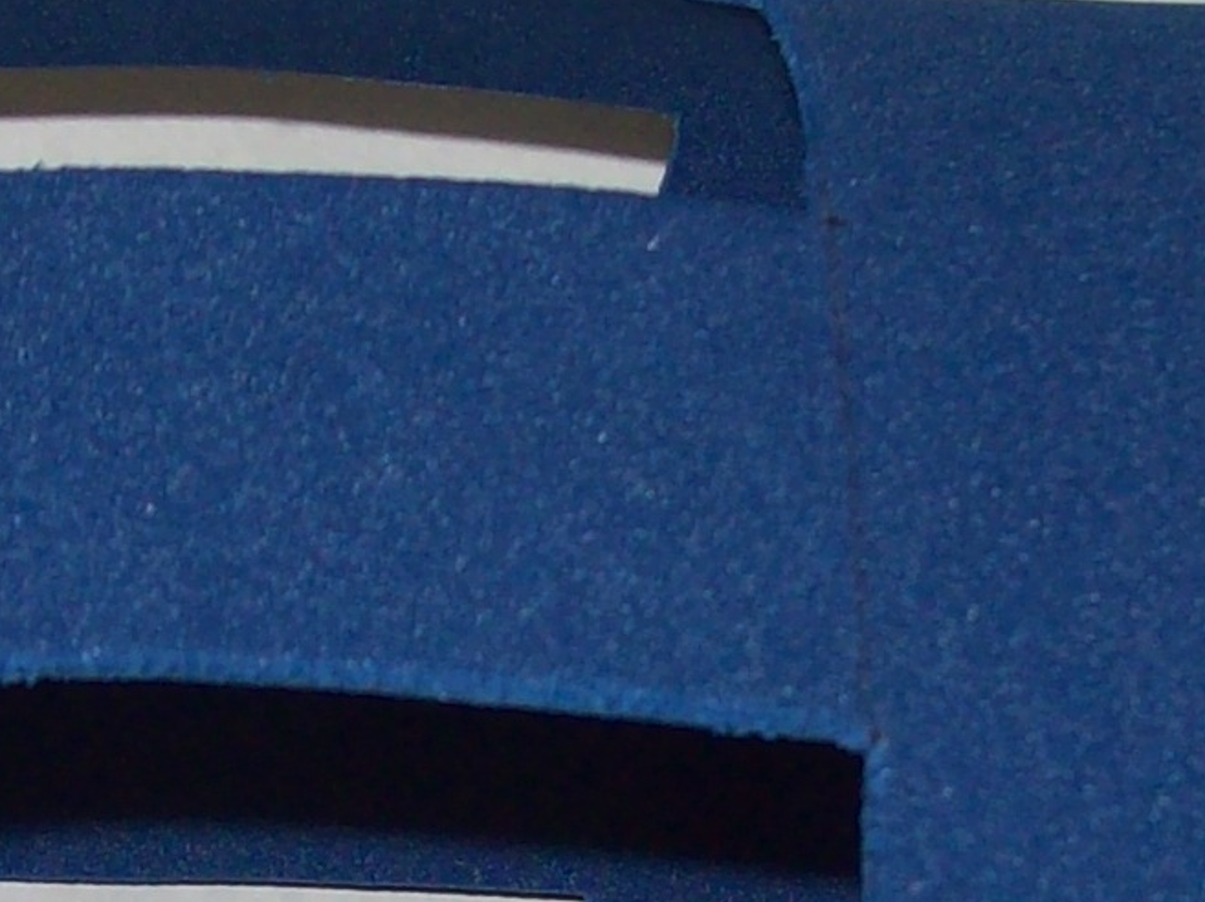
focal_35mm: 156
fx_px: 5427
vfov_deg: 9.4
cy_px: 1036
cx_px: 424
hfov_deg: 12.7
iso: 80
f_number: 2.7
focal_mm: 6
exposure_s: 1/64
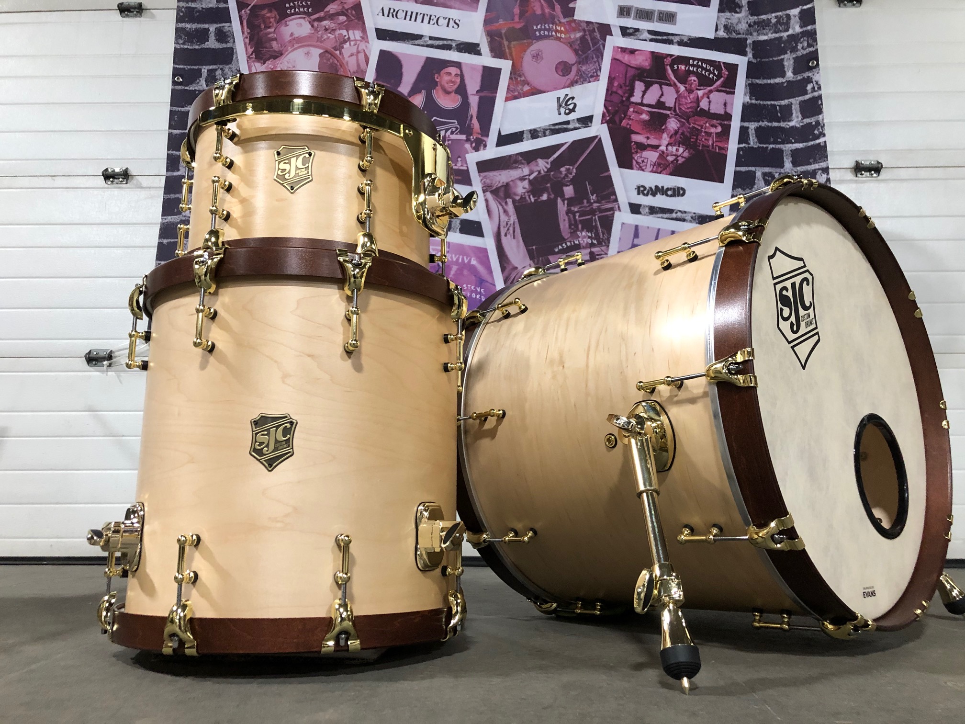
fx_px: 781
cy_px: 362
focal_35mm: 28
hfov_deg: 63.4
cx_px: 482
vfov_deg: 49.7
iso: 64
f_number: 1.8
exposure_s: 1/15
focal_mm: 4
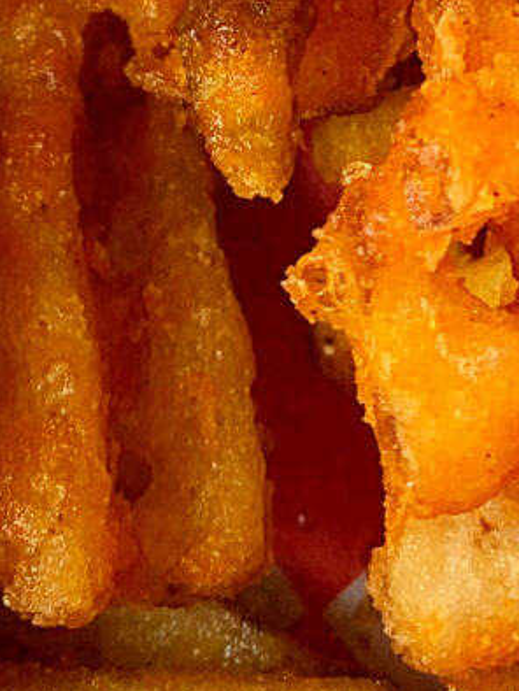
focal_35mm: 135
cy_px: -717
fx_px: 2696
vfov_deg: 12.7
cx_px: 337
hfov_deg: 11.0
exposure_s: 1/122
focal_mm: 4.25
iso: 32
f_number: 1.8
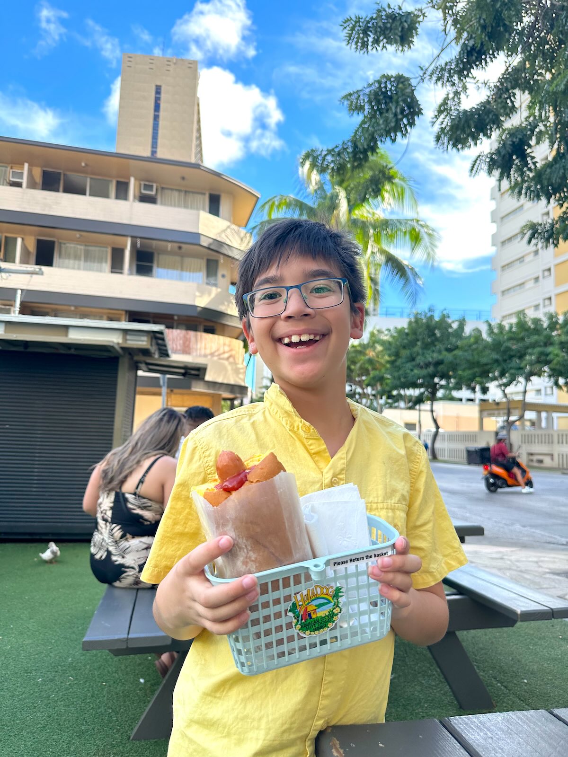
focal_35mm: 24
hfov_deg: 56.8
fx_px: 525
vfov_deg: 71.6
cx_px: 284
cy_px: 378
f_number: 1.8
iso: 80
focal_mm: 6.86
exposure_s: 1/540
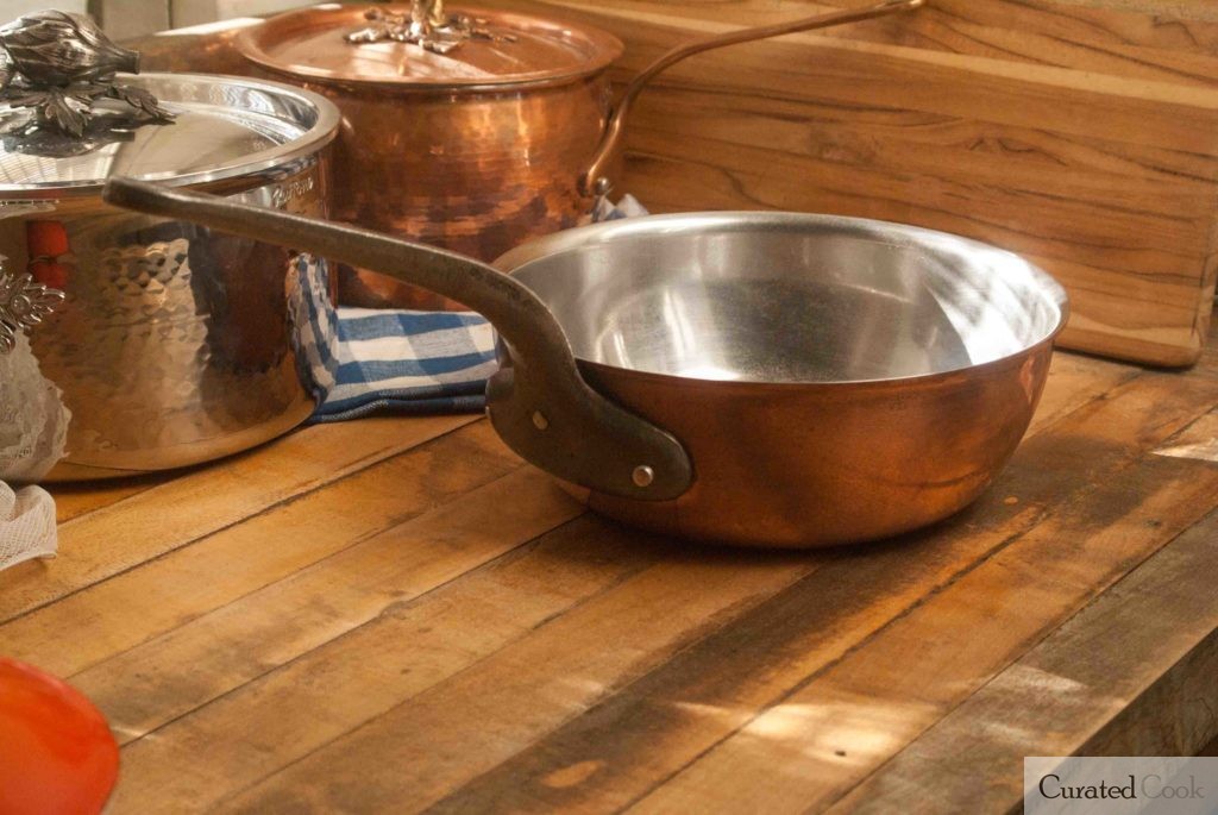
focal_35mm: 68
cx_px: 609
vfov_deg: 20.2
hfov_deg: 29.8
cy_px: 408
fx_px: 2286
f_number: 9
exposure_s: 1/125
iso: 800
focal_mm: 45
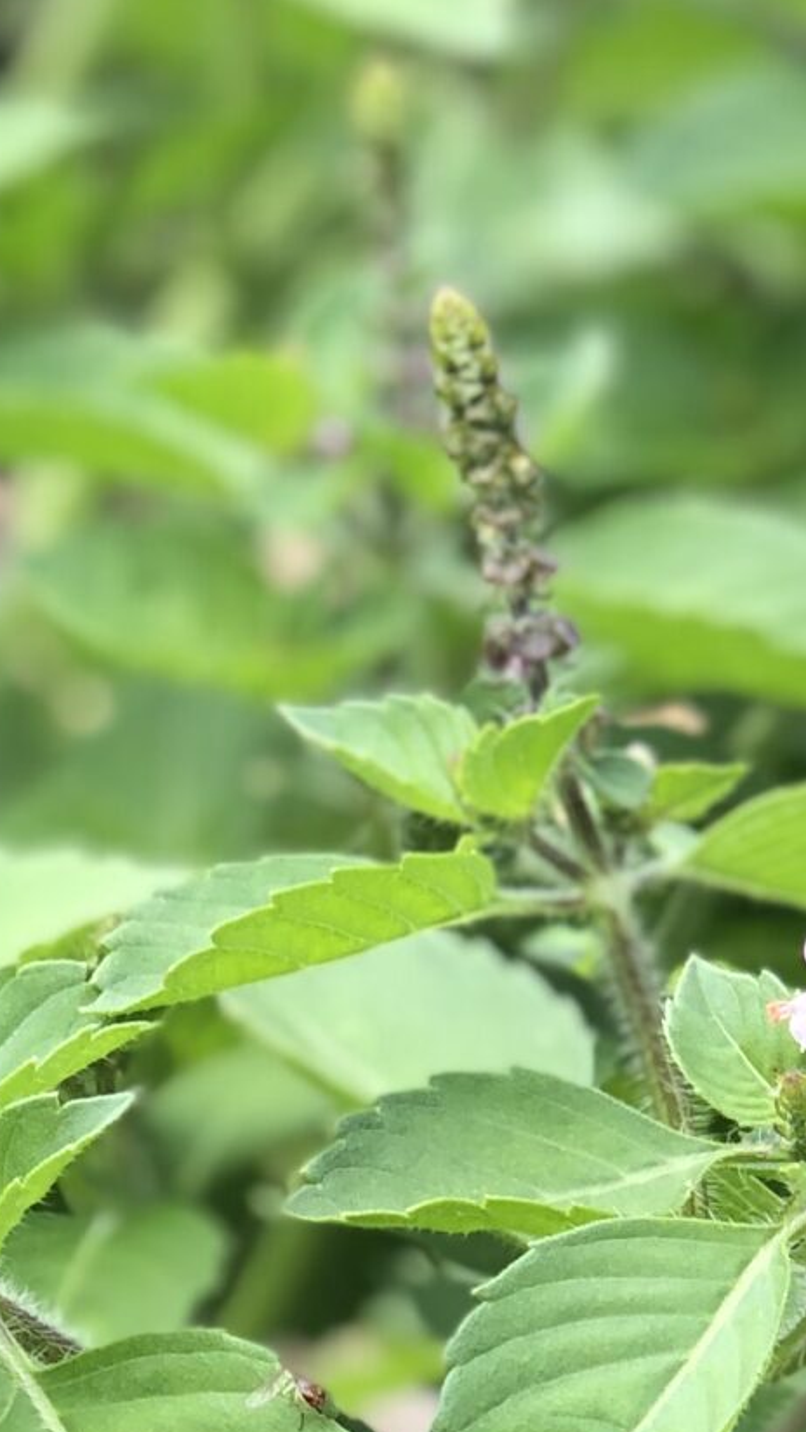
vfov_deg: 12.0
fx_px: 6682
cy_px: 1540
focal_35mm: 176
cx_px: 168
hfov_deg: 6.9
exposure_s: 1/223
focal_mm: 6
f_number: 2.4
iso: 16
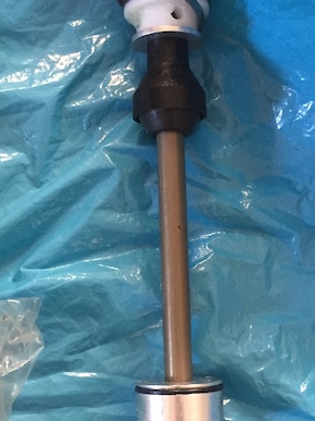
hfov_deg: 24.4
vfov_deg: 32.0
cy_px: 268
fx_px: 728
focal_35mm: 60
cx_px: 148
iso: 250
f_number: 2.2
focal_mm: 4.15
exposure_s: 1/24
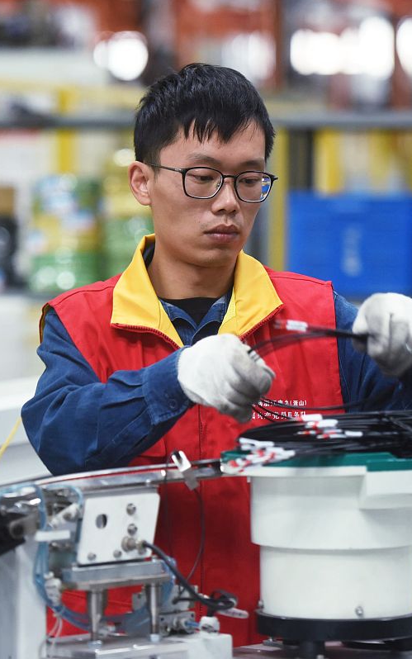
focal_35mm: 187
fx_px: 3358
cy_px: 329
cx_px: 161
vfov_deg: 11.2
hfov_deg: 7.0
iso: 1600
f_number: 2.8
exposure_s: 1/160
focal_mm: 122
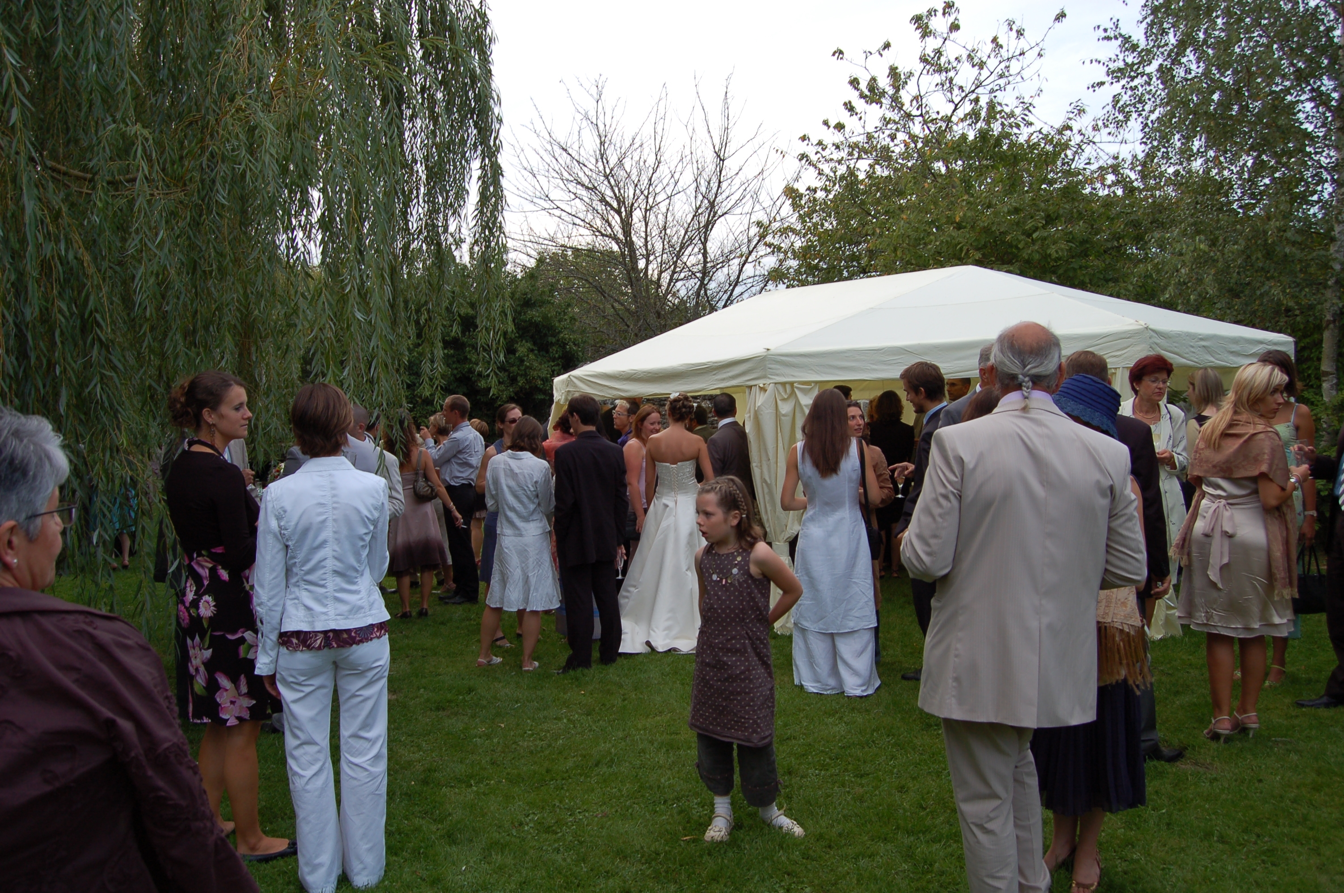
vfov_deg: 47.8
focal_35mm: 27
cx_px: 672
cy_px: 446
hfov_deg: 67.4
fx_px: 1007
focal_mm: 18
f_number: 5
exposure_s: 1/100
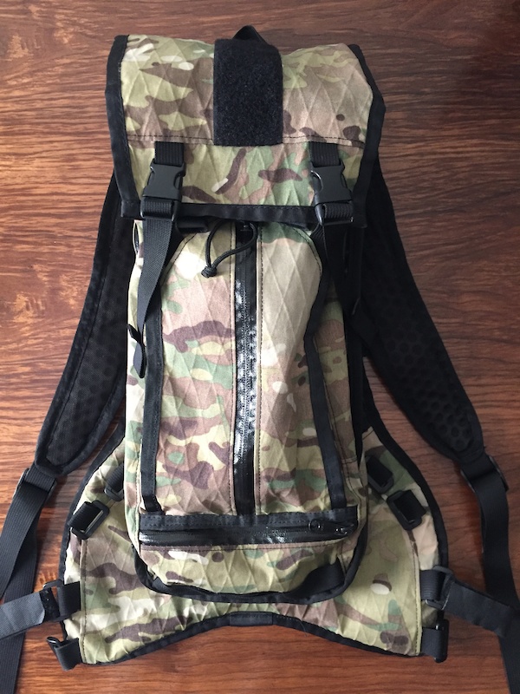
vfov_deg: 61.7
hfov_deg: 48.2
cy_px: 347
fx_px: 581
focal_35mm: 29
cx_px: 260
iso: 250
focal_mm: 4.15
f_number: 2.2
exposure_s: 1/17
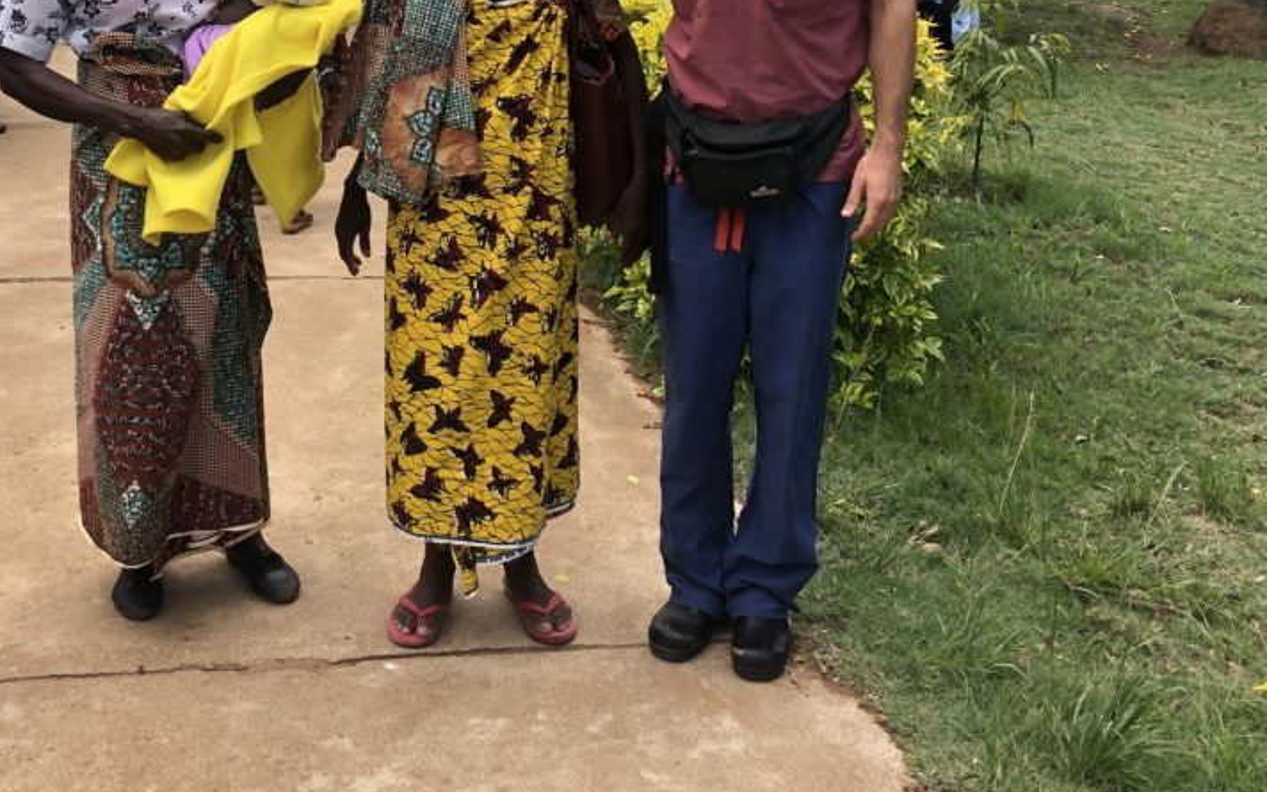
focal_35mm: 50
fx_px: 1726
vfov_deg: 25.2
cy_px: 121
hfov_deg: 40.2
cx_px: 541
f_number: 1.8
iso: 20
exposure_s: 1/558
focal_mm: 3.99
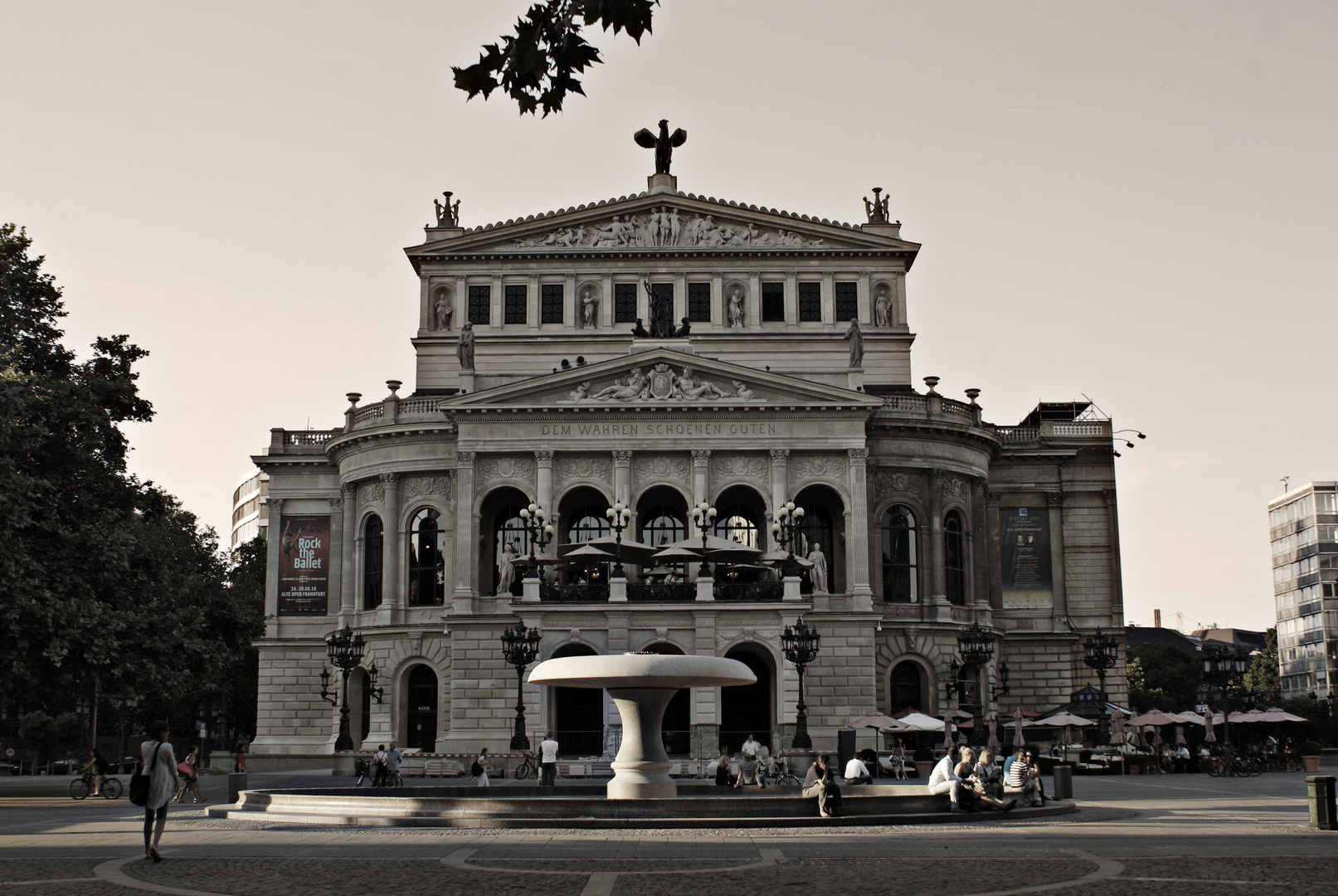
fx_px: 1451
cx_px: 669
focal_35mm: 39
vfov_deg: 34.3
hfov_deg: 49.5
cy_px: 448
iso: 100
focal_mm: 26
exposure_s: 1/60
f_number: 9
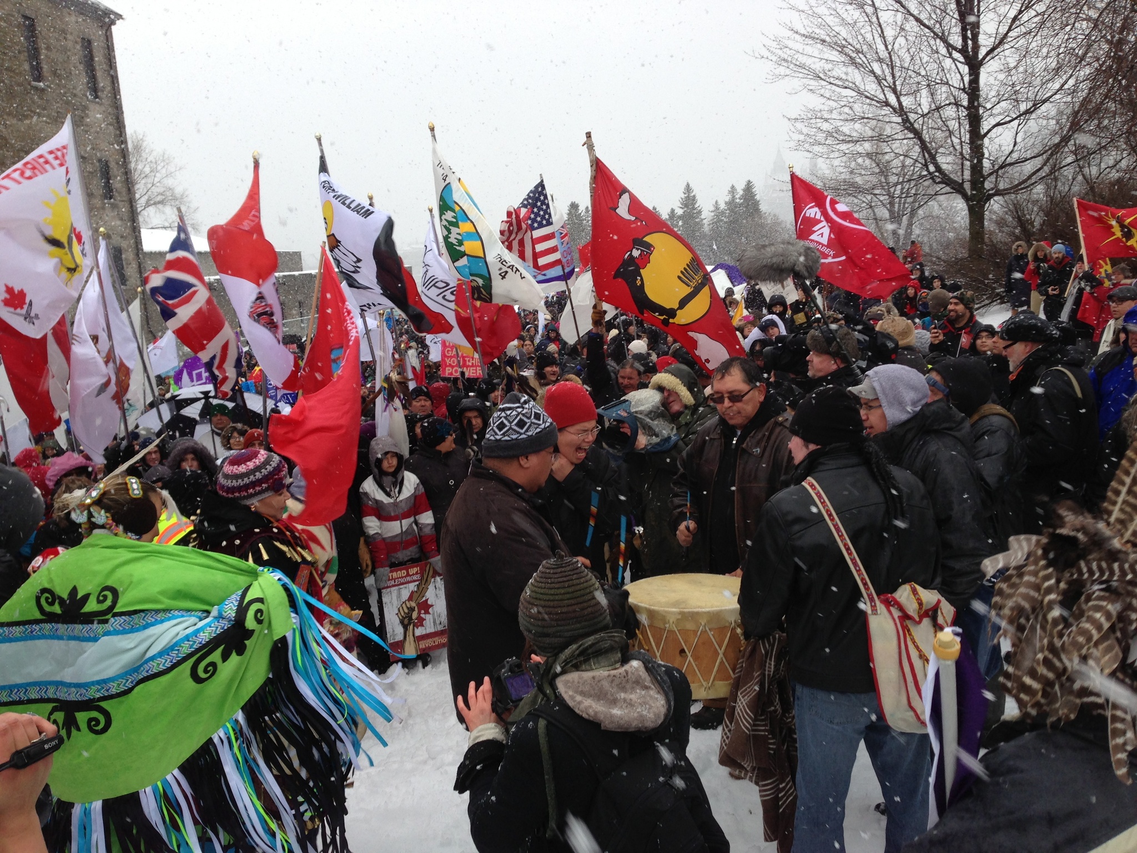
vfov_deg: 42.9
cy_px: 426
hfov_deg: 55.4
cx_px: 568
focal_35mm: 33
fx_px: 1084
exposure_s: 1/174
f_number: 2.4
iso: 50
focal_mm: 4.13
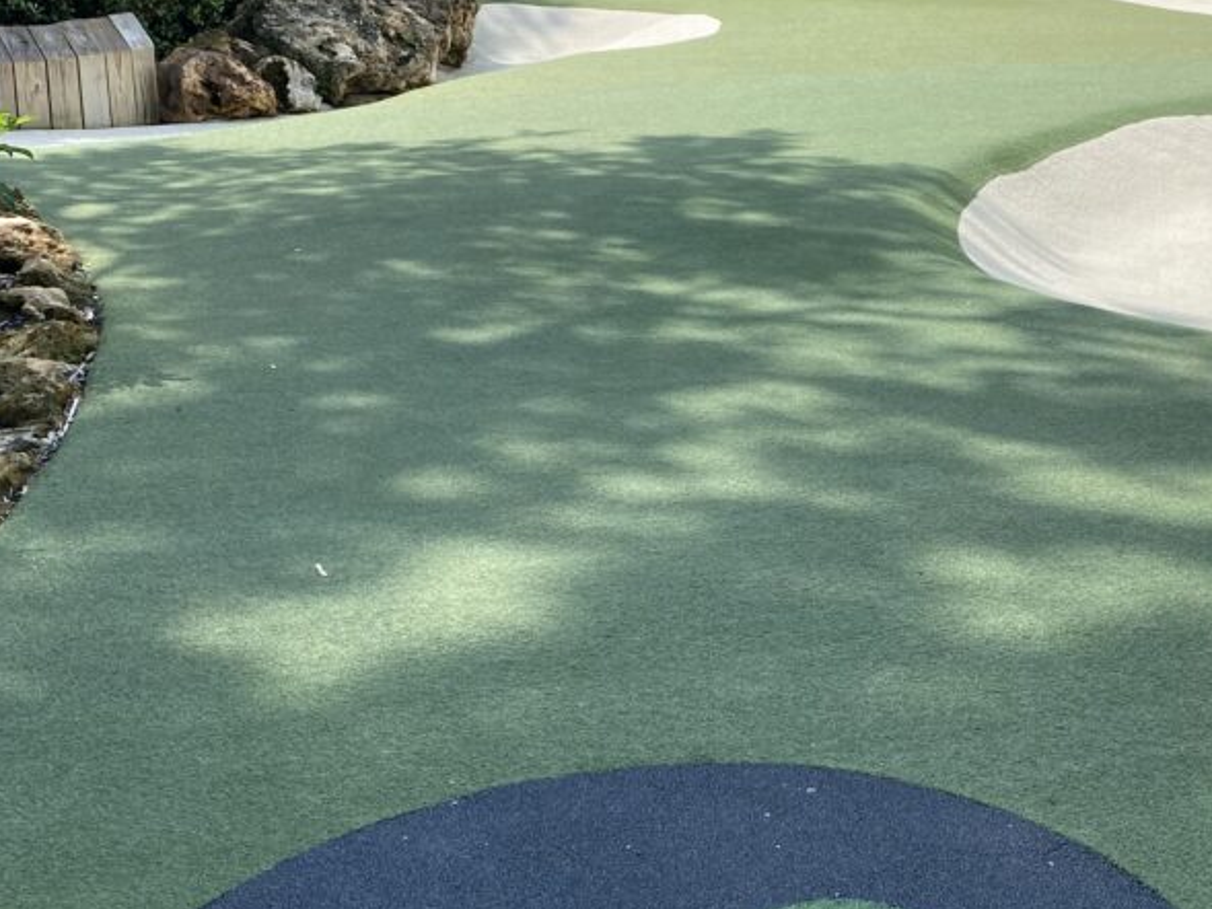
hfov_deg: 35.5
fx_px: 1856
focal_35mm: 53
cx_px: 887
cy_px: 397
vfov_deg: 27.5
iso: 32
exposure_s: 1/1034
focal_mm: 4.25
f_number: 1.8
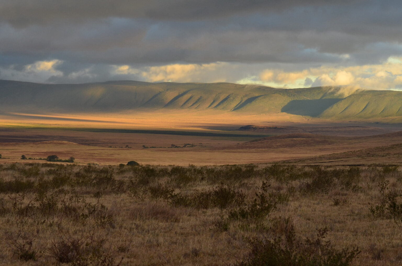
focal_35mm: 120
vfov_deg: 11.4
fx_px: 1337
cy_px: 133
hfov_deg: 17.1
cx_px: 201
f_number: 10
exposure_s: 1/125
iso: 400
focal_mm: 80
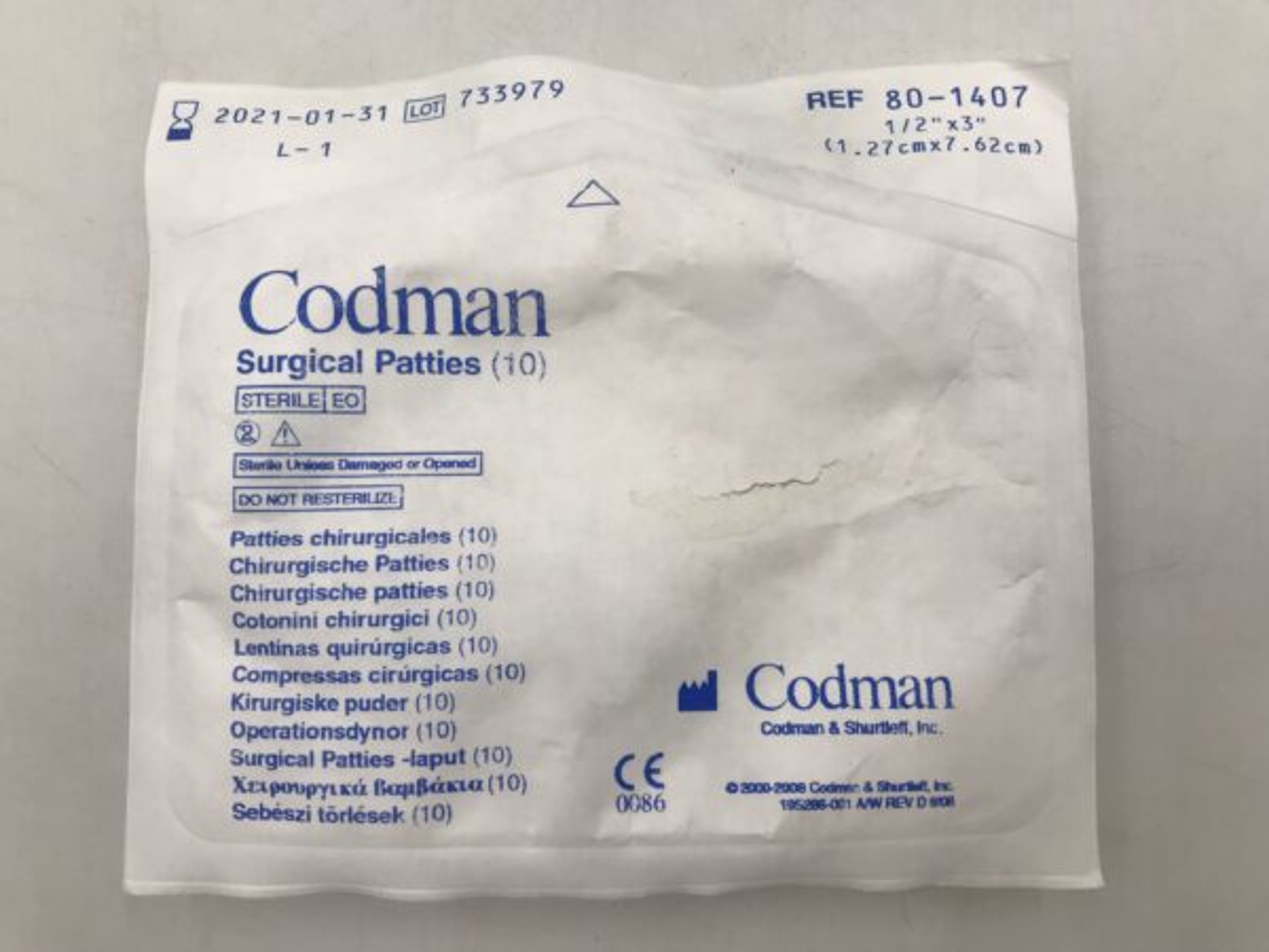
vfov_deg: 49.7
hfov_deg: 63.4
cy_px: 476
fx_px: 1026
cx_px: 634
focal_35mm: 28
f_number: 1.8
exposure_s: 1/120
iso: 25
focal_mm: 3.99
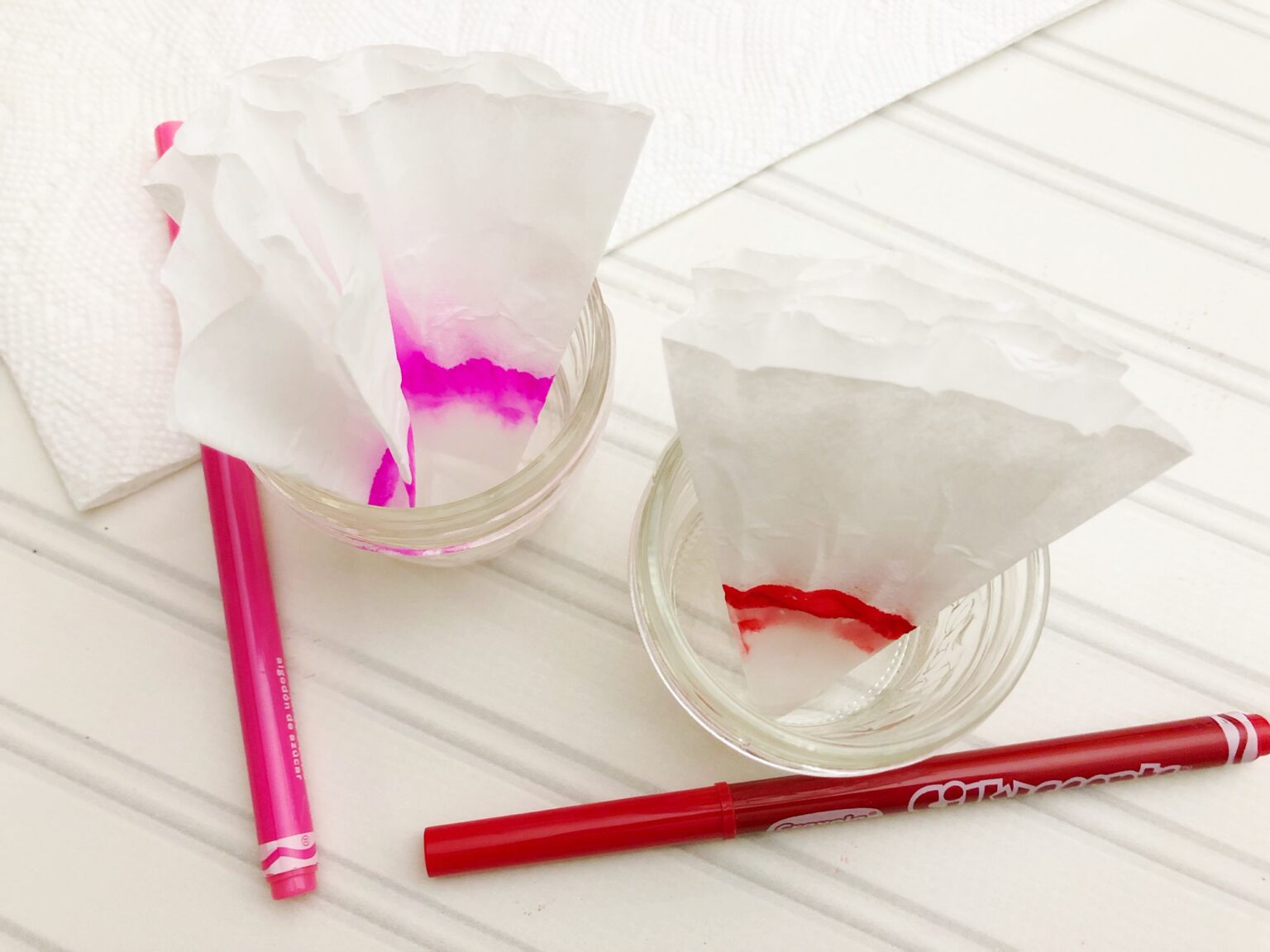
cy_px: 476
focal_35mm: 28
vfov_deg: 49.7
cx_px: 635
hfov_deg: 63.4
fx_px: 1027
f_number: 1.8
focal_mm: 3.99
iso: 50
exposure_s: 1/15
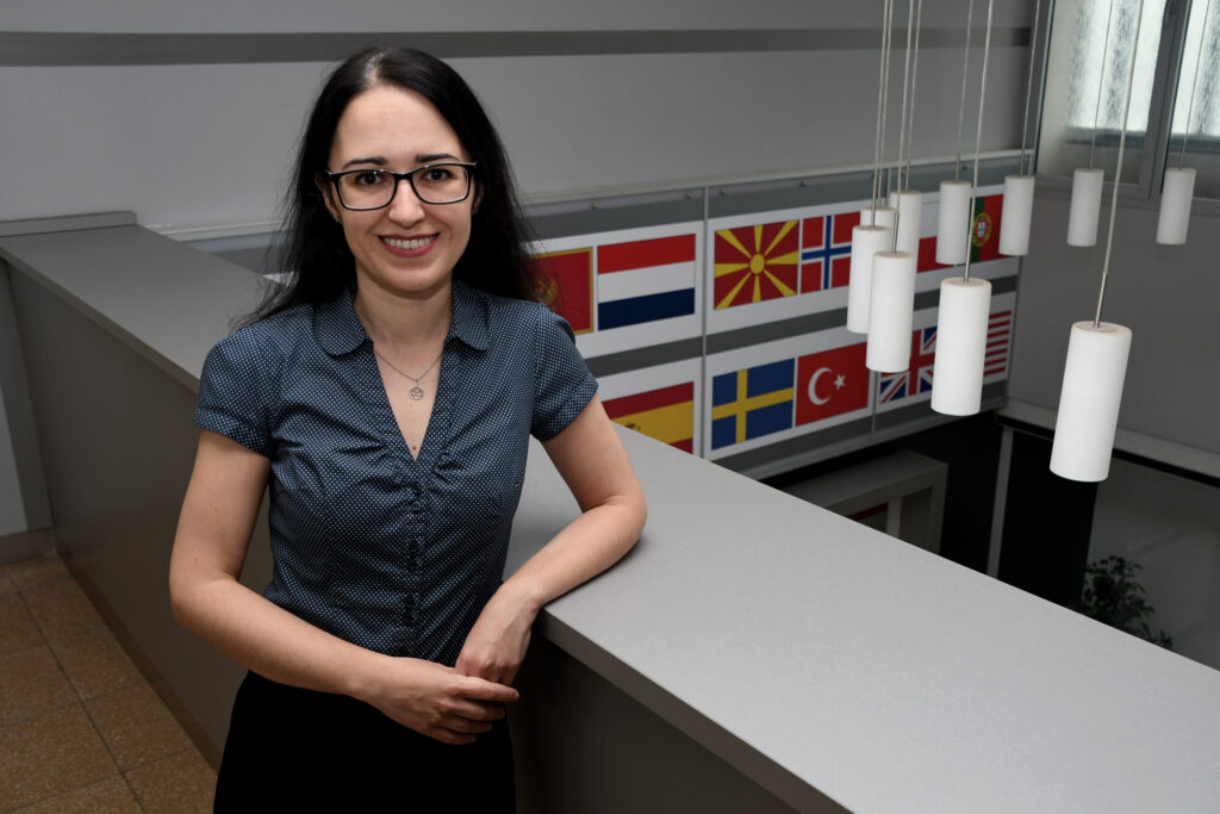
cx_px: 610
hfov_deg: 57.2
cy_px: 407
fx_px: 1118
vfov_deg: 40.0
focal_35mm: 33
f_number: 5.6
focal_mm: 22
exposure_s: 1/60
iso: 400
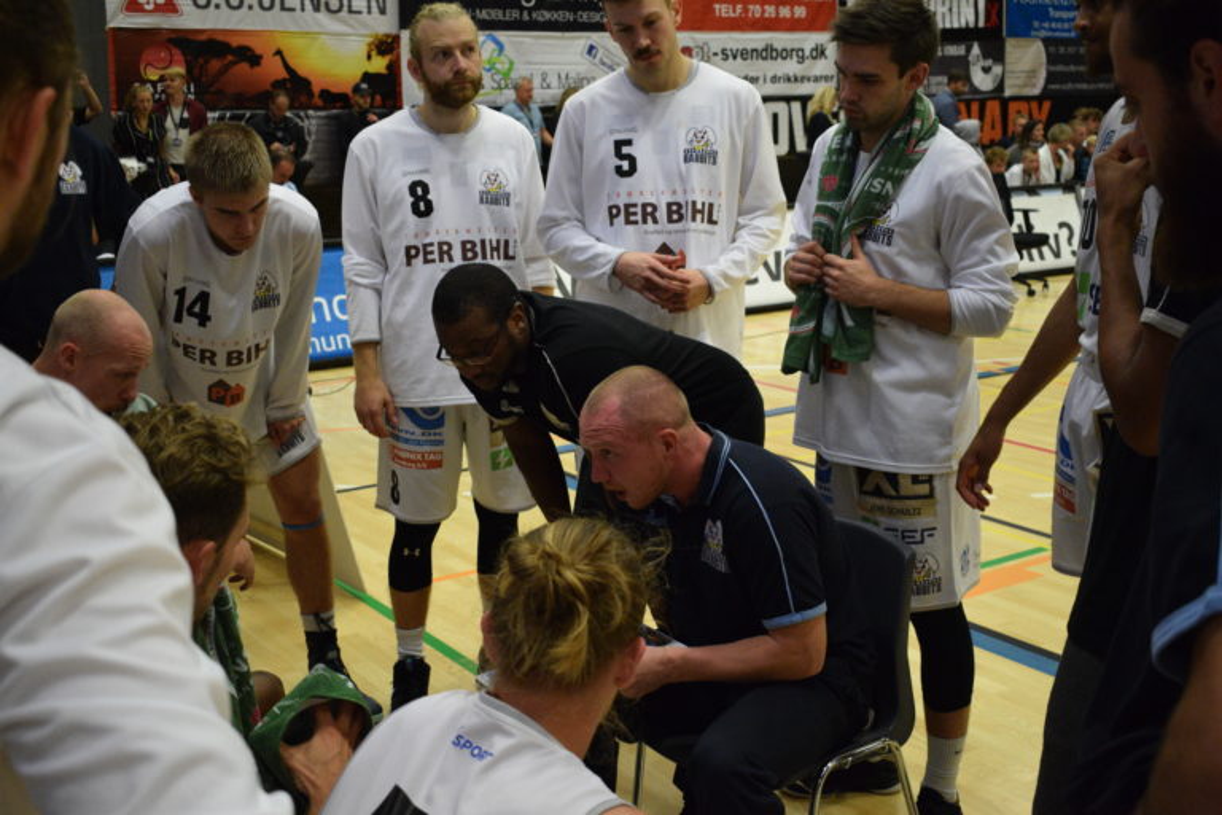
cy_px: 408
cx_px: 611
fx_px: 1476
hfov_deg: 45.0
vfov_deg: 30.8
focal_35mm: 44
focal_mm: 29
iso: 3200
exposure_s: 1/320
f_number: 4.2
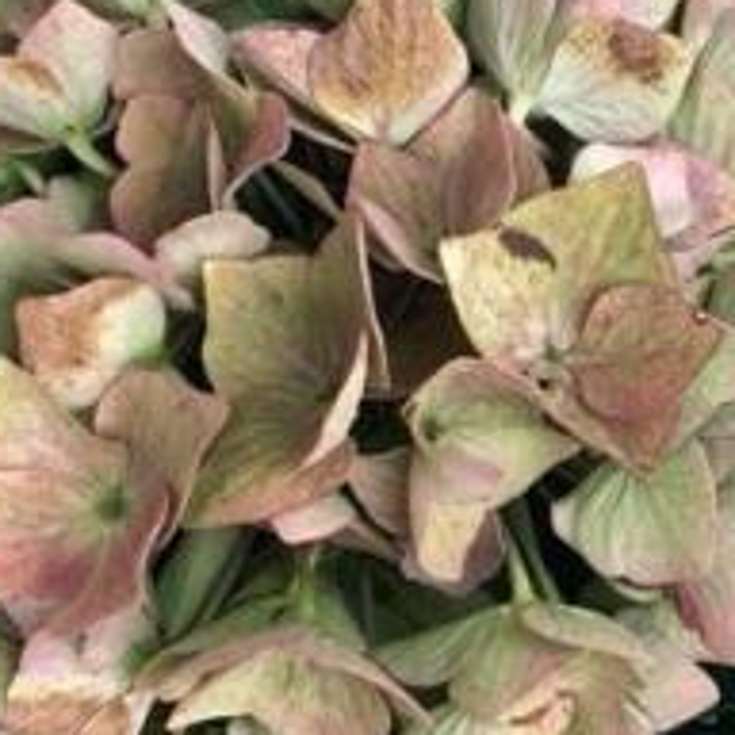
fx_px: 1441
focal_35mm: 60
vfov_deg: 28.5
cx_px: 720
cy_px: 450
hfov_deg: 27.1
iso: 25
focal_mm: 4.25
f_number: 1.8
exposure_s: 1/220
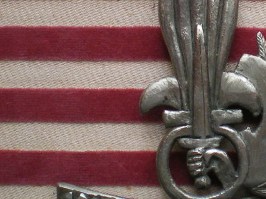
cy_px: 41
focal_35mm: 92
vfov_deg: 16.0
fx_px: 707
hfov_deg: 21.0
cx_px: 215
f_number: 3.1
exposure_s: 1/50
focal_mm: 6.3
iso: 250
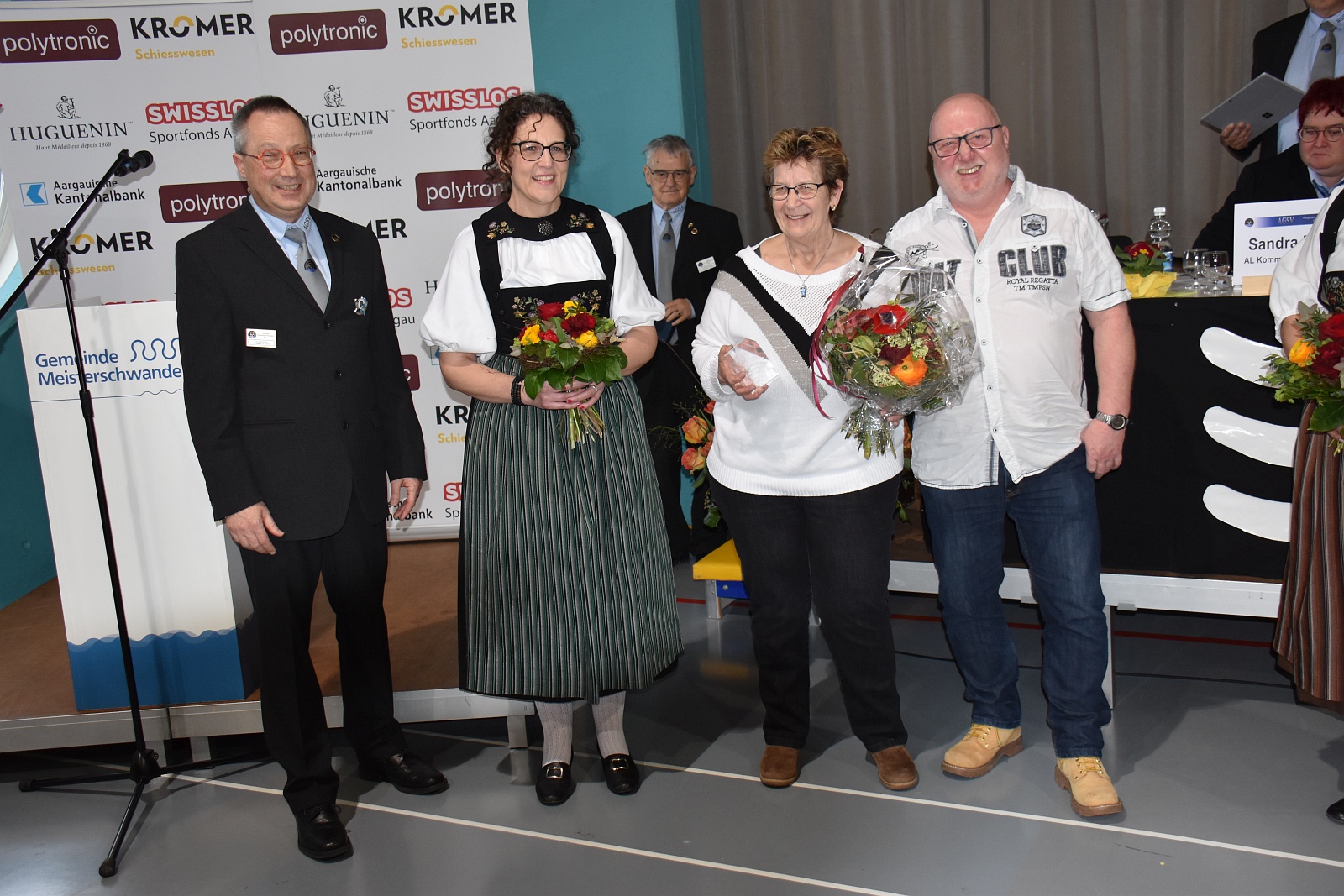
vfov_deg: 35.5
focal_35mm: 38
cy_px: 448
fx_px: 1400
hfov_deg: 51.3
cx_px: 672
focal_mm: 25
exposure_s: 1/60
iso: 900
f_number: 4
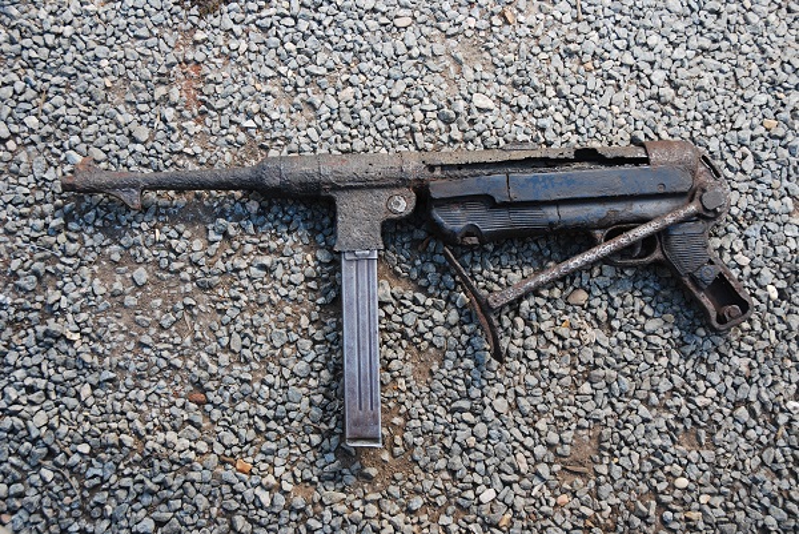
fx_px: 966
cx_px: 400
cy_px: 267
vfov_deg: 30.9
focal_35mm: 44
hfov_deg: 44.9
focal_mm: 29
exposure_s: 1/100
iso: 200
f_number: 5
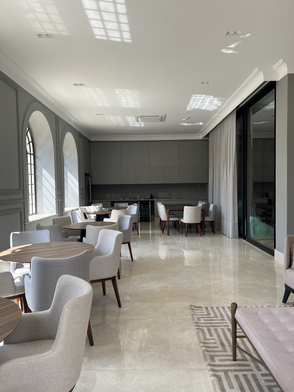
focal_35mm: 26
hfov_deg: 53.1
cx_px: 147
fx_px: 294
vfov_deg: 67.3
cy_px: 196
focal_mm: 5.7
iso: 50
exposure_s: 1/461
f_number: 1.5
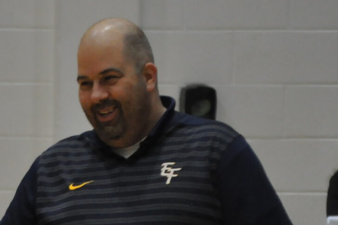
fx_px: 8725
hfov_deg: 2.2
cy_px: 322
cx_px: -9
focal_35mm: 931
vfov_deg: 1.5
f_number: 5.3
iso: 1600
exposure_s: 1/100
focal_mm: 175
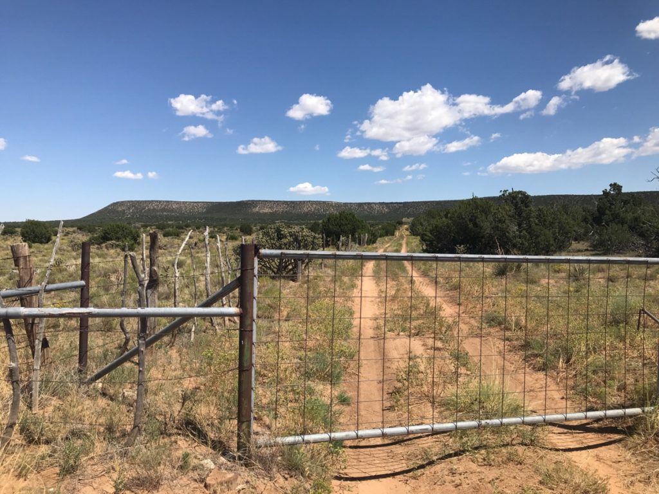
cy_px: 247
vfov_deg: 49.7
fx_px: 533
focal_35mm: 28
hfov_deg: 63.4
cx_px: 330
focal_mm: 3.99
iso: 20
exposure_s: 1/3300
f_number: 1.8
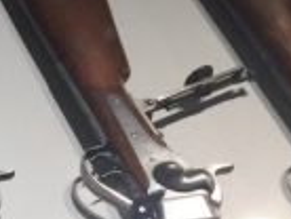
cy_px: 337
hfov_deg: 14.1
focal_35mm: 126
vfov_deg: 11.3
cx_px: -213
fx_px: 1061
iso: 50
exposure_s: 1/30
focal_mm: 4.15
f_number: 2.2
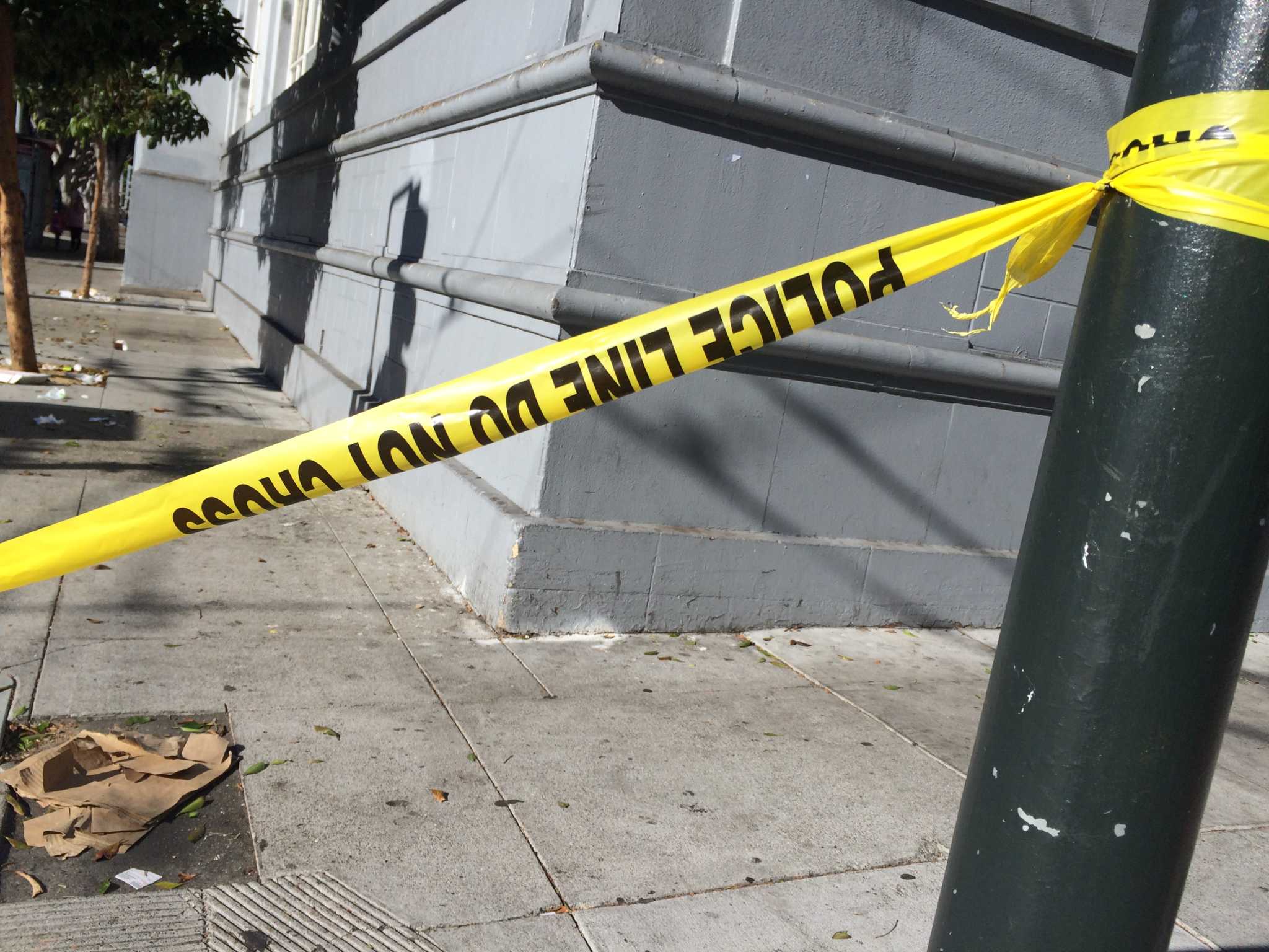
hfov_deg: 61.7
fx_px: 1063
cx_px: 634
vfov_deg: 48.2
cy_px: 476
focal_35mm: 29
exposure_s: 1/2564
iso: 32
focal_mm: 4.15
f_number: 2.2
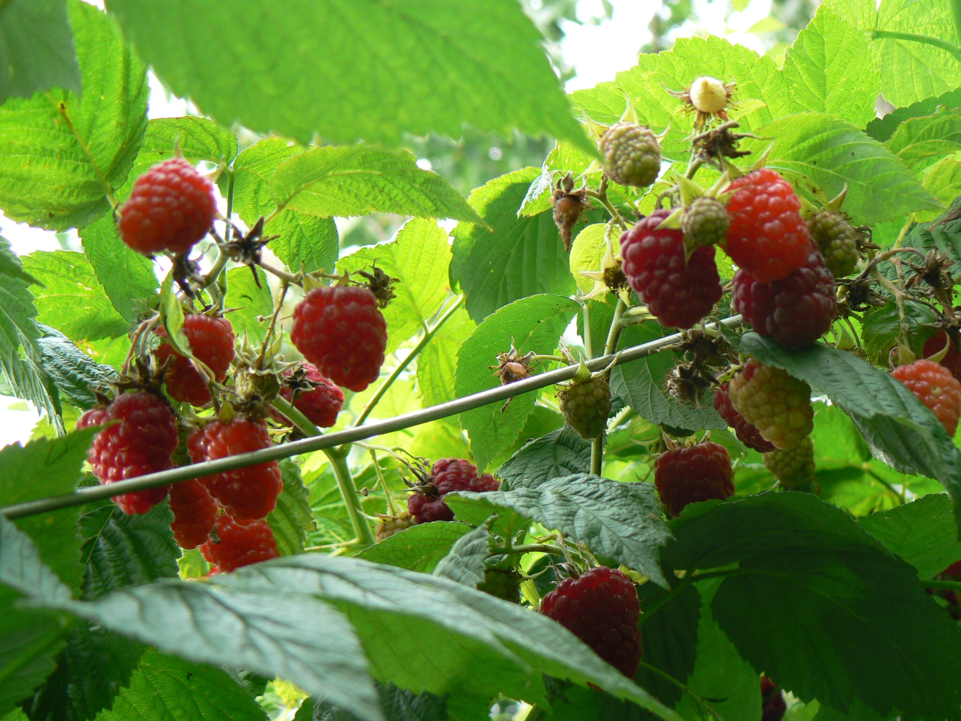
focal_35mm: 76
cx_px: 480
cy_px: 360
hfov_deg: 25.7
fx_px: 2110
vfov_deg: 19.4
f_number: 4
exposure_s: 1/100
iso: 80
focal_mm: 12.6
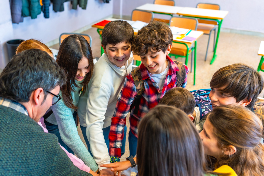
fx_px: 330
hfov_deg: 43.2
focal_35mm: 45
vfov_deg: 29.8
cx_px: 97
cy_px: 104
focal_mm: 35
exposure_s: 1/250
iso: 1000
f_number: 2.8
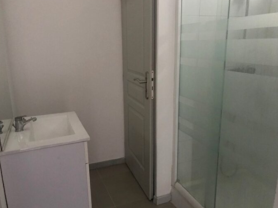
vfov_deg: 48.2
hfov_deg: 61.6
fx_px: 233
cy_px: 102
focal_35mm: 29
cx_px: 134
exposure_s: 1/4
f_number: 1.8
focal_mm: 3.99
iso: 125
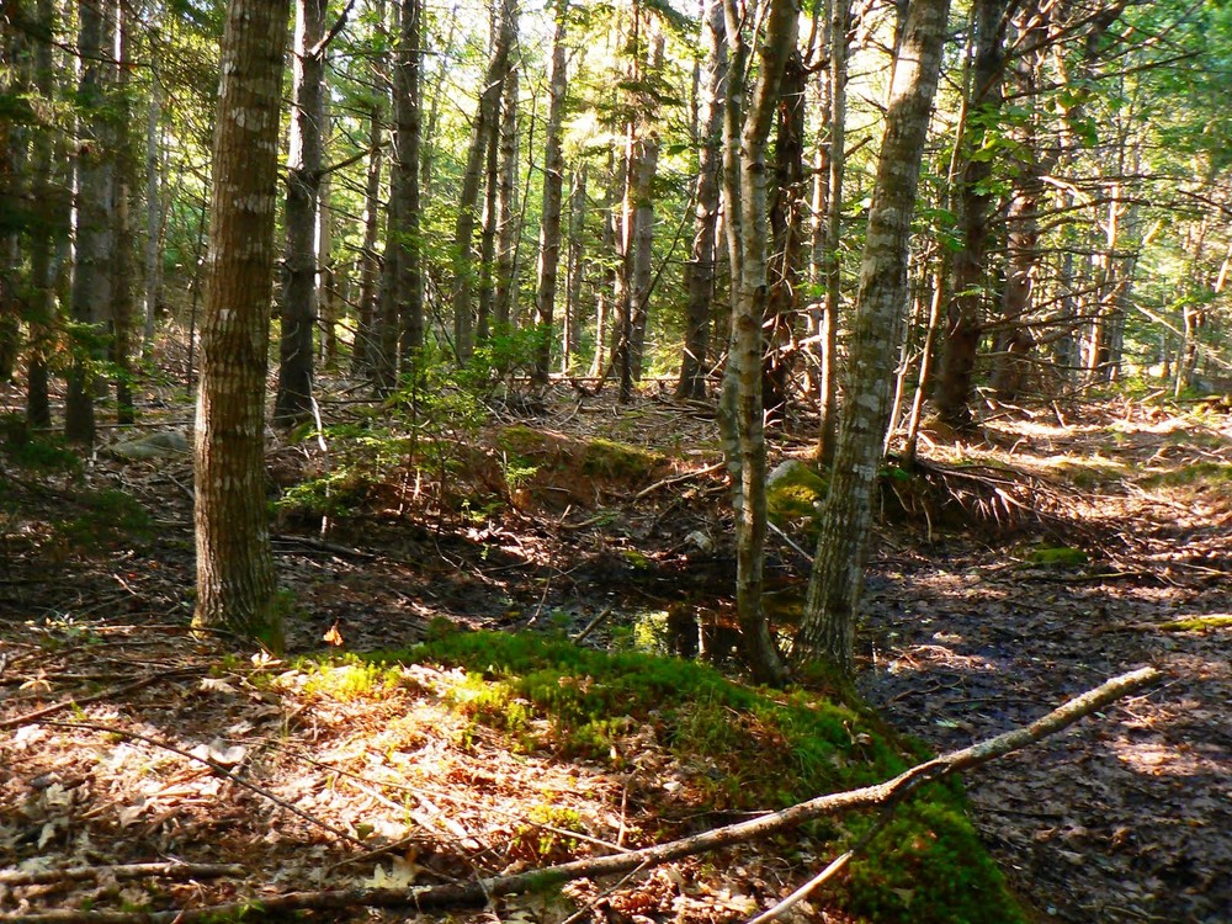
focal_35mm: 36
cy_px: 462
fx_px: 1281
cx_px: 616
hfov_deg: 51.4
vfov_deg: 39.7
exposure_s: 1/20
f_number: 2.8
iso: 100
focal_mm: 6
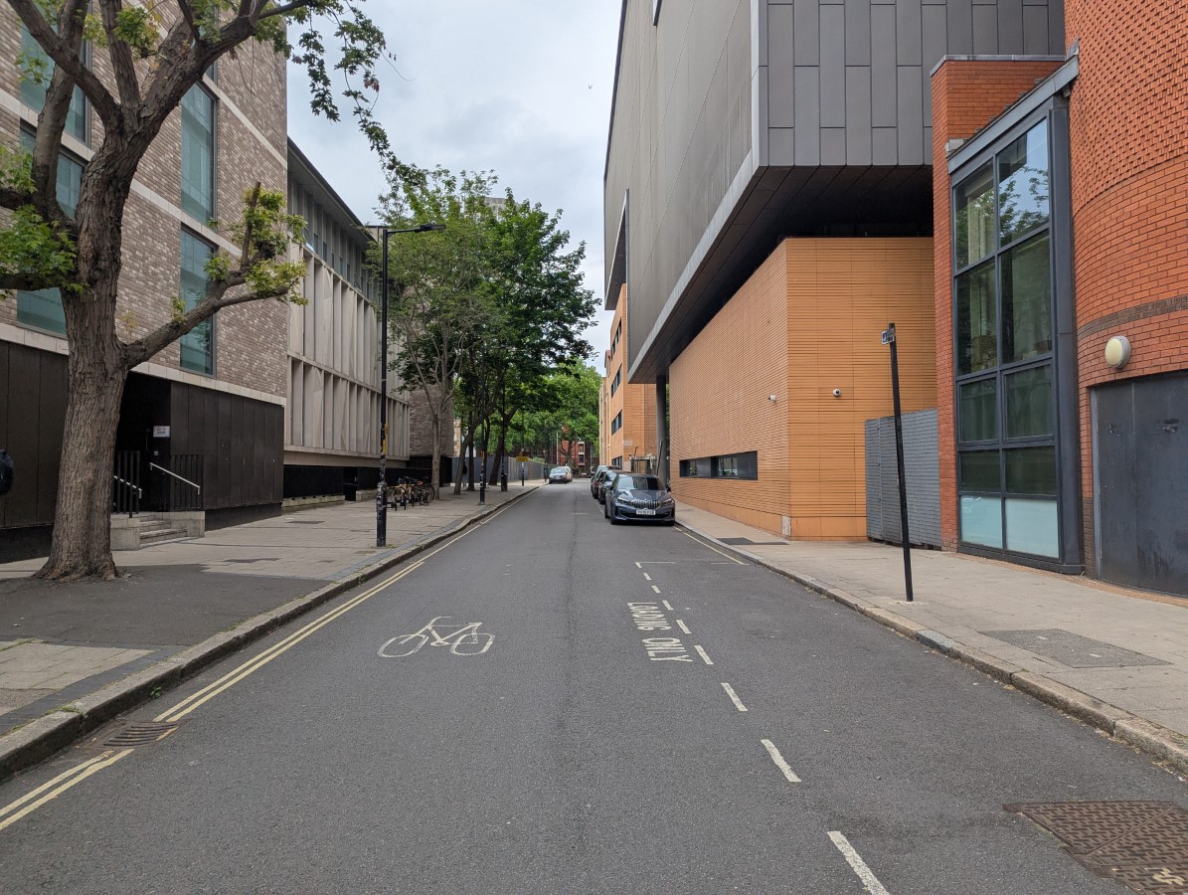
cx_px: 594
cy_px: 448
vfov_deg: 56.9
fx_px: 825
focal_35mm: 24
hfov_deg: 71.5
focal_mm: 6.81
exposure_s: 1/1121
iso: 46
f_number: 1.85
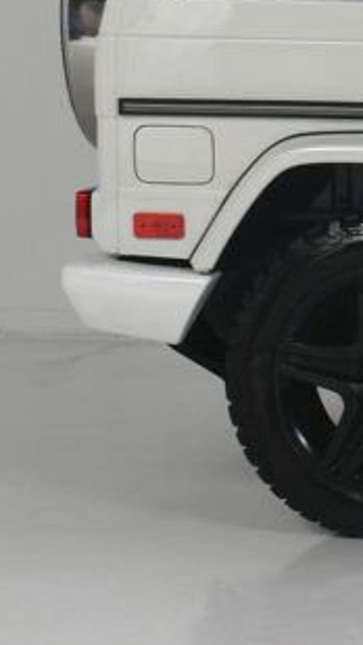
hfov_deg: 6.8
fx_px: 2855
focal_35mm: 167
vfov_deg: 12.8
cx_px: 943
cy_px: 153
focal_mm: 24
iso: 100
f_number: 13
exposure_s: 1/160
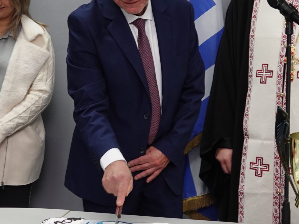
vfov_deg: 14.6
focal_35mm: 101
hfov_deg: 19.4
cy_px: 101
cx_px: 109
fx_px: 872
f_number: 3.2
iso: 400
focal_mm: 16.31
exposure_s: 1/50
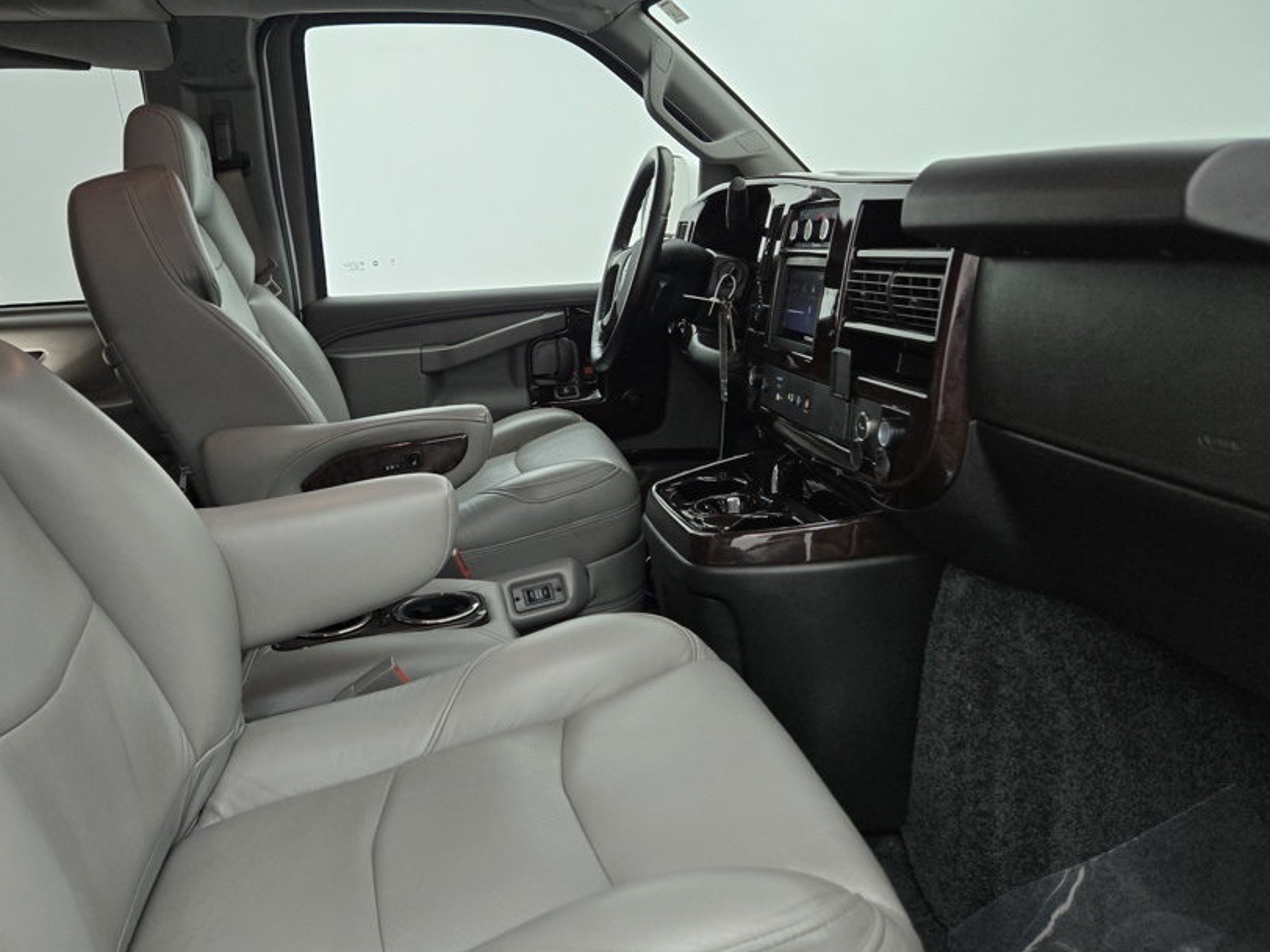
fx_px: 1064
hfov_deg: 61.0
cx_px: 491
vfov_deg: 48.1
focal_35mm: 29
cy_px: 403
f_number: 1.8
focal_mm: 5.4
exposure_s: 1/120
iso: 250
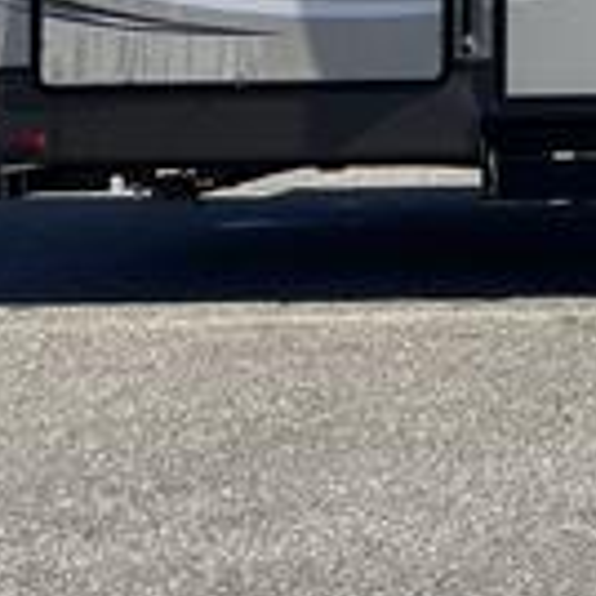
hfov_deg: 13.6
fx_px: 2143
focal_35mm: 110
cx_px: 1183
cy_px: -120
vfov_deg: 15.3
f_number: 1.6
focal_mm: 4.2
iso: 32
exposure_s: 1/2020
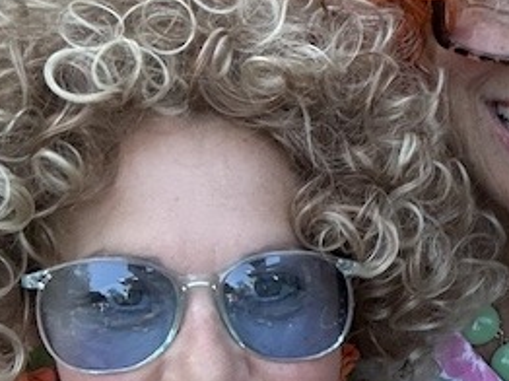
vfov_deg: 16.0
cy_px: 395
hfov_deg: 19.1
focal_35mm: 90
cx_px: 767
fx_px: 1322
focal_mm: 2.69
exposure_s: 1/121
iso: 50
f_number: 1.9
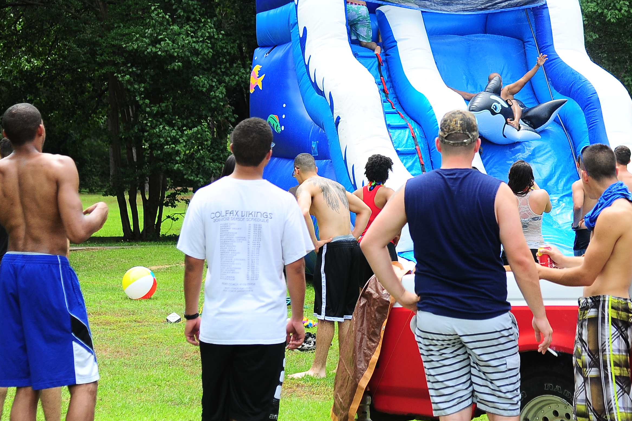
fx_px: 1861
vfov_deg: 12.9
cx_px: 425
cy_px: 111
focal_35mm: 106
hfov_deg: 19.2
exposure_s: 1/1250
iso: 400
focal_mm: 58
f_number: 4
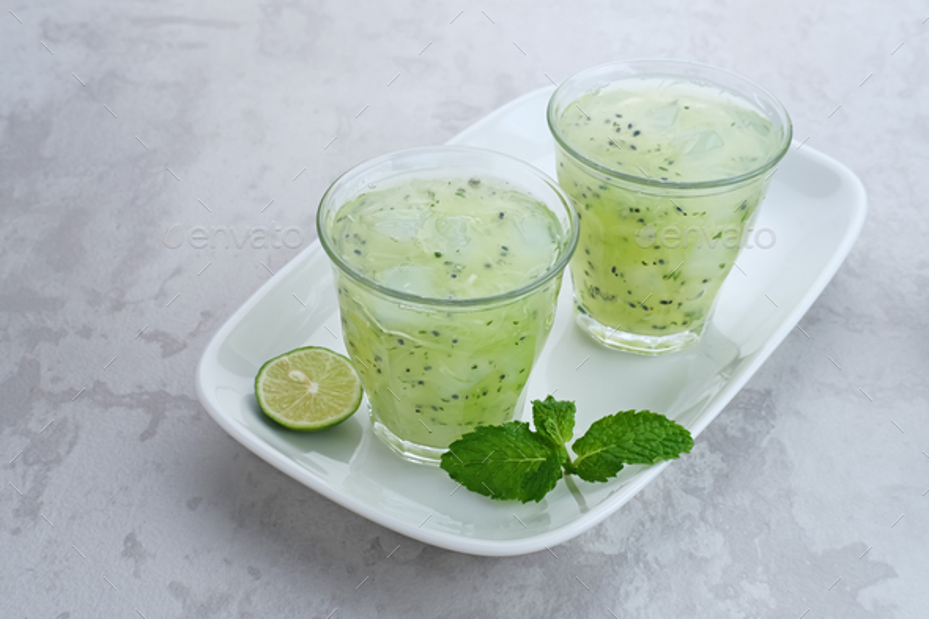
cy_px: 310
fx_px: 1367
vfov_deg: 25.5
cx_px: 464
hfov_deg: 37.5
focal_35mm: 53
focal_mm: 35
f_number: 11
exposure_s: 1/100
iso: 200
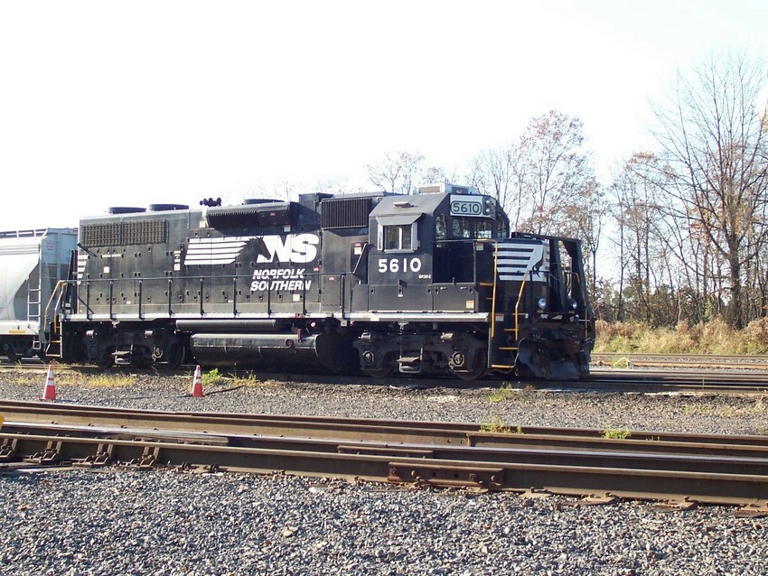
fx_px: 1576
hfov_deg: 27.4
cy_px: 288
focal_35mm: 71
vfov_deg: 20.7
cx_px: 384
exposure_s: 1/250
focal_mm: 10.8
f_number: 4
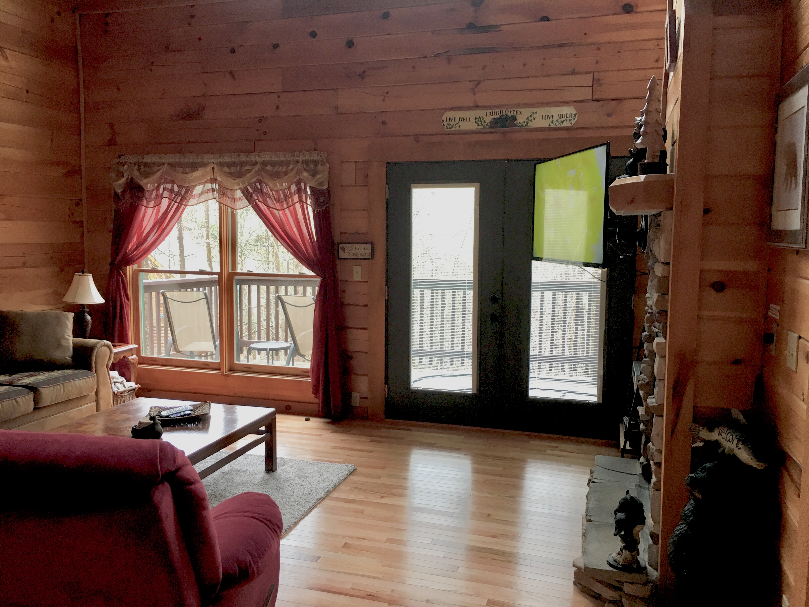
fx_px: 678
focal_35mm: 29
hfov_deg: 61.7
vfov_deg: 48.2
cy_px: 304
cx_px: 404
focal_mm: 4.15
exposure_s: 1/30
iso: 64
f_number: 2.2
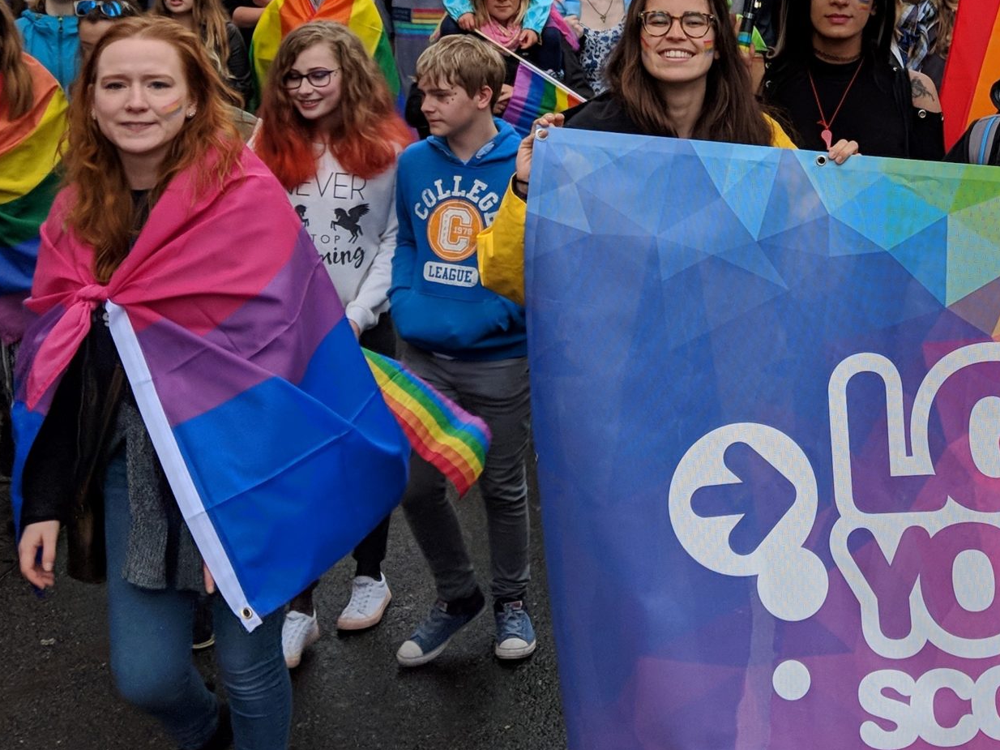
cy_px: 78
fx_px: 1617
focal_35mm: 56
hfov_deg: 33.1
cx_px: 839
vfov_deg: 25.3
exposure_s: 1/1376
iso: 58
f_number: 1.8
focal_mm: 4.44
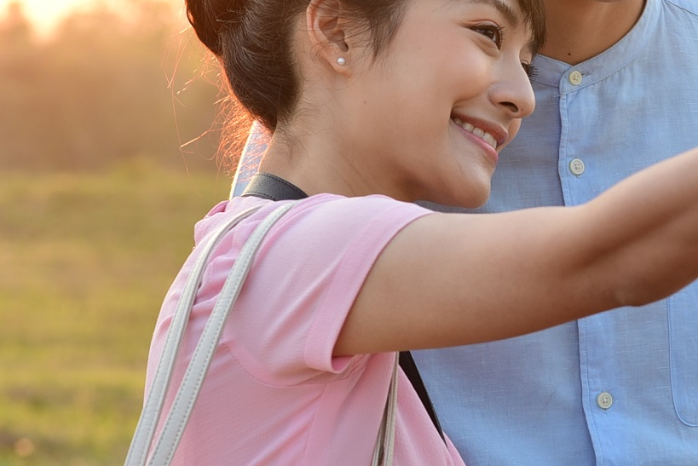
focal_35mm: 206
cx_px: 526
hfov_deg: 10.0
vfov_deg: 6.7
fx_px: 3996
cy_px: -16
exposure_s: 1/160
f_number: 5
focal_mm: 85
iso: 400
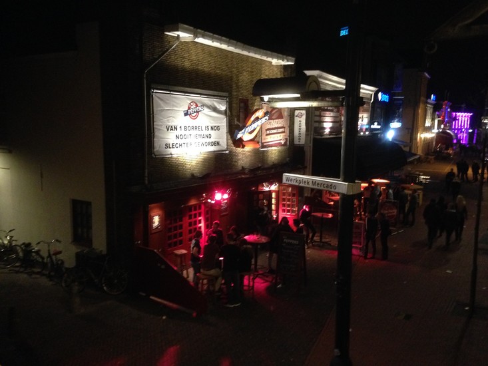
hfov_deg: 55.3
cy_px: 183
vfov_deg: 43.0
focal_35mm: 33
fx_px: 465
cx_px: 244
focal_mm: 4.12
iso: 500
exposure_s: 1/15
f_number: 2.4
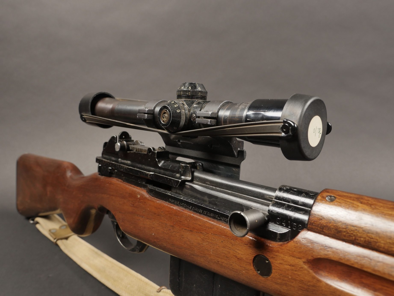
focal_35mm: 26
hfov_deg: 67.3
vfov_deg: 53.1
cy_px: 148
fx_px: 296
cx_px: 197
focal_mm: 13
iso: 200
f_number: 5.6
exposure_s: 1/160
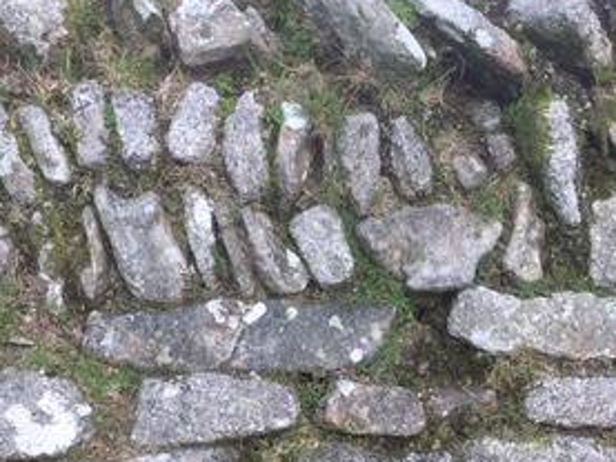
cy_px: 473
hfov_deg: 28.9
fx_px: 1193
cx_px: 285
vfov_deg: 21.1
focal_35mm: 67
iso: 25
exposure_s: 1/513
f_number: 2.2
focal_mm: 4.15
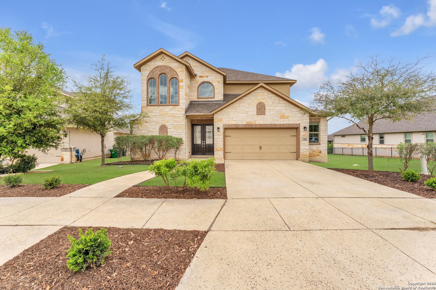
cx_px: 218
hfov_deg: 101.9
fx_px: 177
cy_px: 145
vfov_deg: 78.8
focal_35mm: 15
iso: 125
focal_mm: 14.6
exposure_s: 1/160
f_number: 10
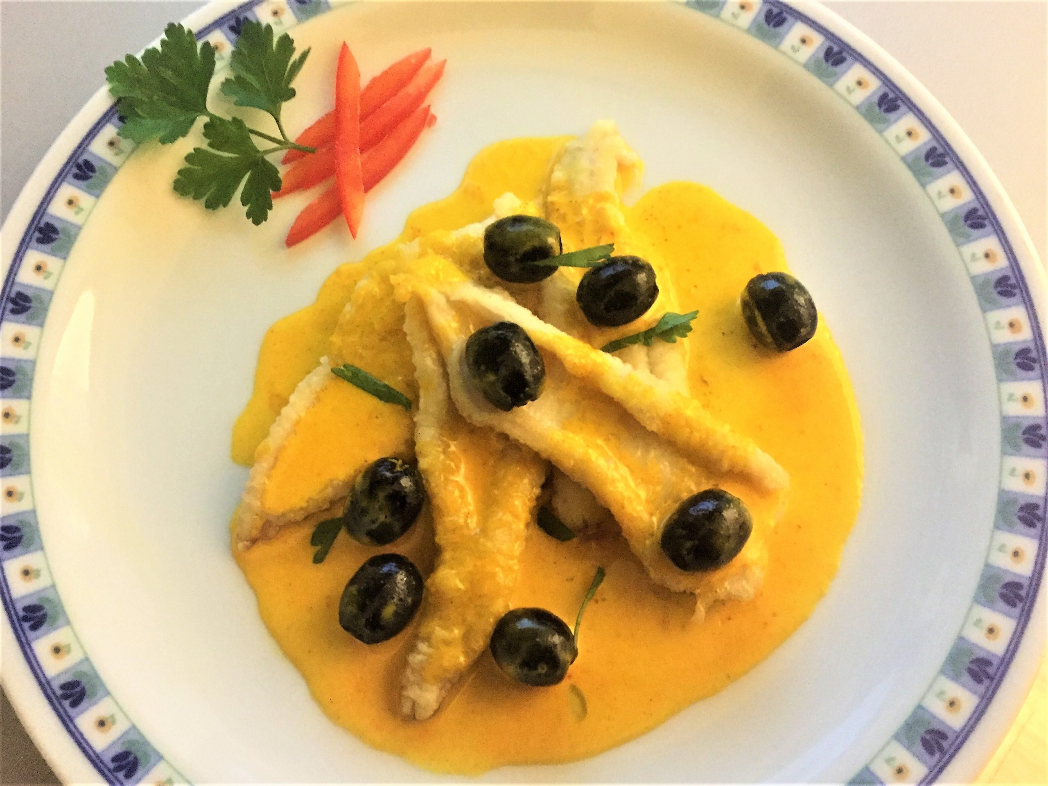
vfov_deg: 48.2
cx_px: 524
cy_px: 393
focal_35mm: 29
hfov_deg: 61.7
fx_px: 878
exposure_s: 1/17
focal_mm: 4.15
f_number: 2.2
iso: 400
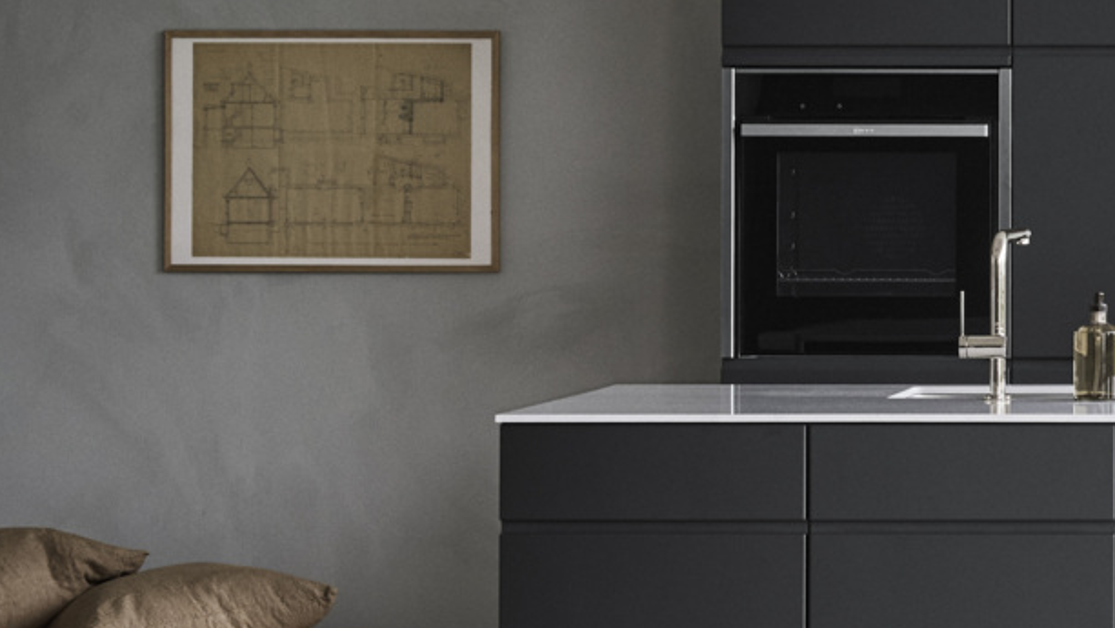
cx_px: 1692
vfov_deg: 7.4
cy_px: 72
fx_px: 4849
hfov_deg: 12.4
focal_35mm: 164
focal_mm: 50
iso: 400
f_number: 9
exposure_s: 1/40
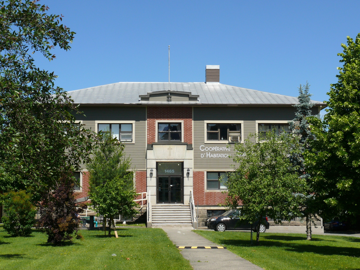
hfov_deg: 33.8
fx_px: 593
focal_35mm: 57
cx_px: 180
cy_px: 135
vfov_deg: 25.7
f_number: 6.3
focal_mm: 12
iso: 100
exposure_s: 1/400
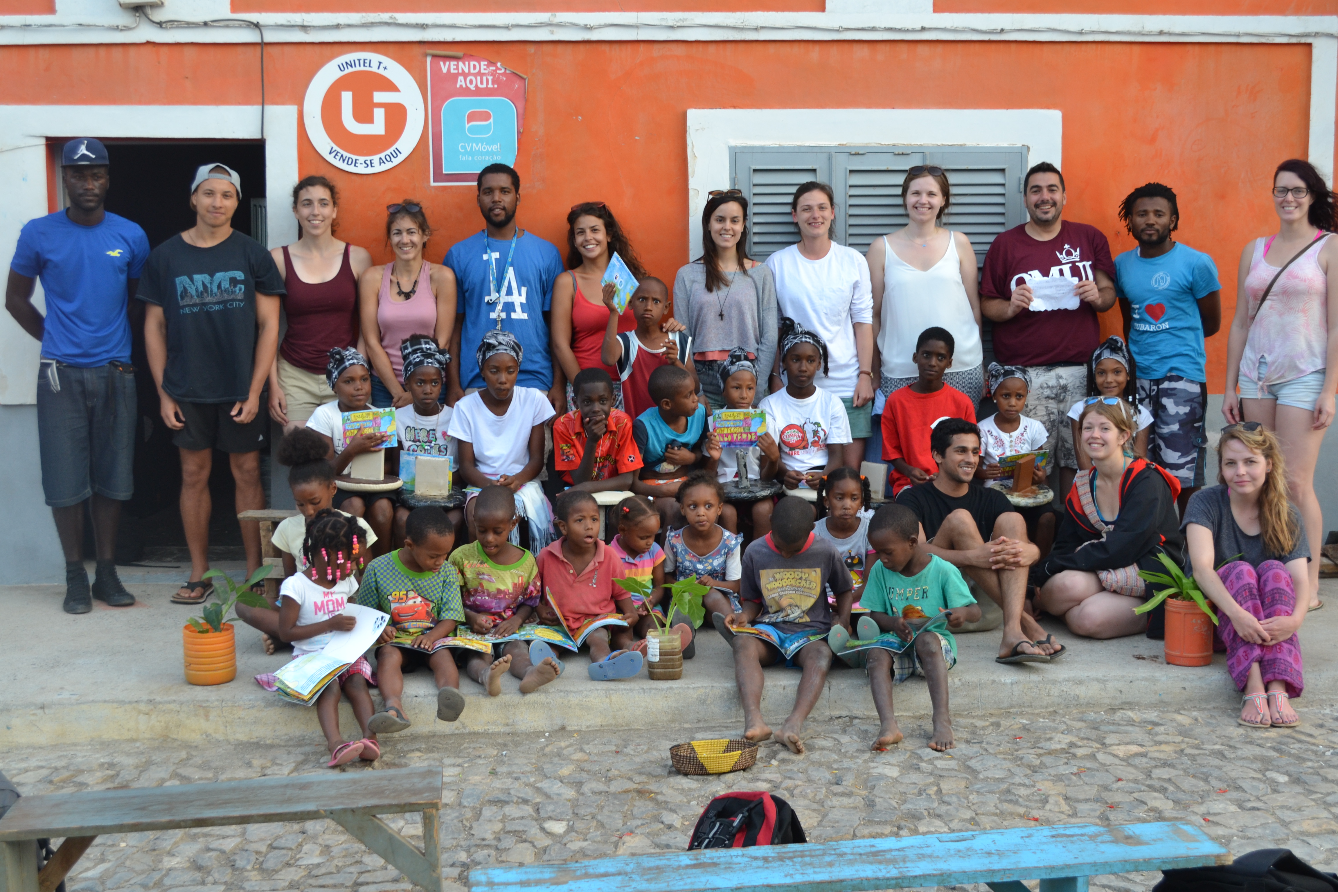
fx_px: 1561
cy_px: 446
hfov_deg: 46.4
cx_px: 669
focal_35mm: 42
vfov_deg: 31.9
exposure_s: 1/125
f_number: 5.6
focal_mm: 28
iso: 400
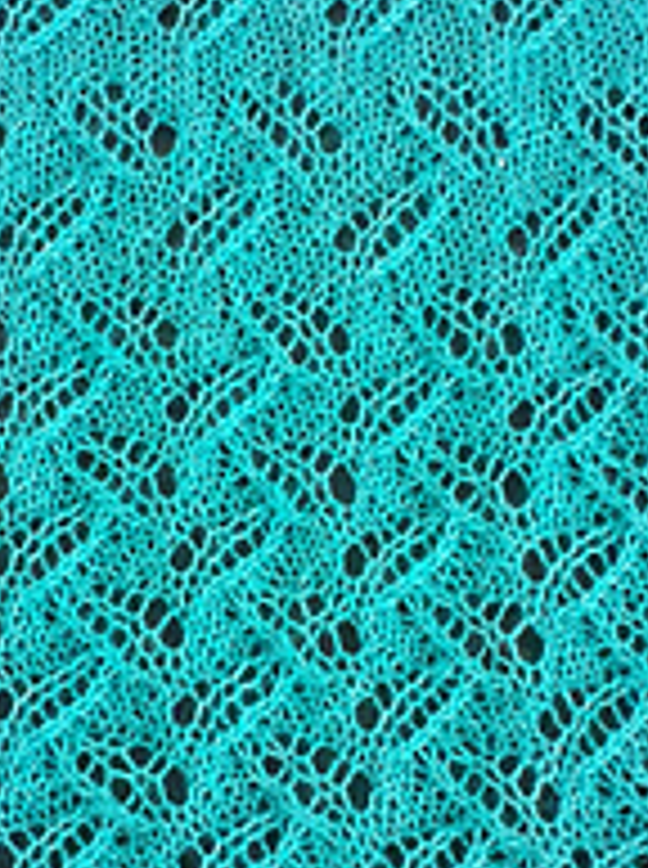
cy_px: 526
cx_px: 288
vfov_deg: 27.8
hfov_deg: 20.9
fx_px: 1753
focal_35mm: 70
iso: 640
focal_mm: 3.6
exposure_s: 1/20
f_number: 1.9
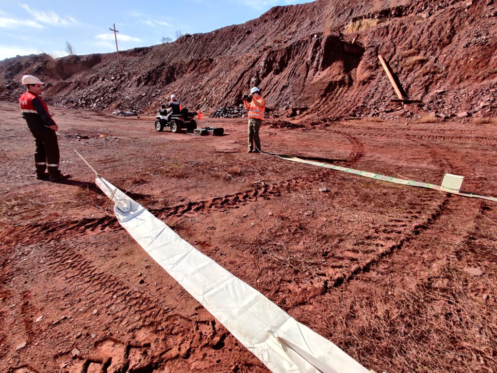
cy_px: 186
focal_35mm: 13
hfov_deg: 106.2
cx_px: 248
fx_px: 187
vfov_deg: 89.9
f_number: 2.2
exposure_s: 1/414
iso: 100
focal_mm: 2.25
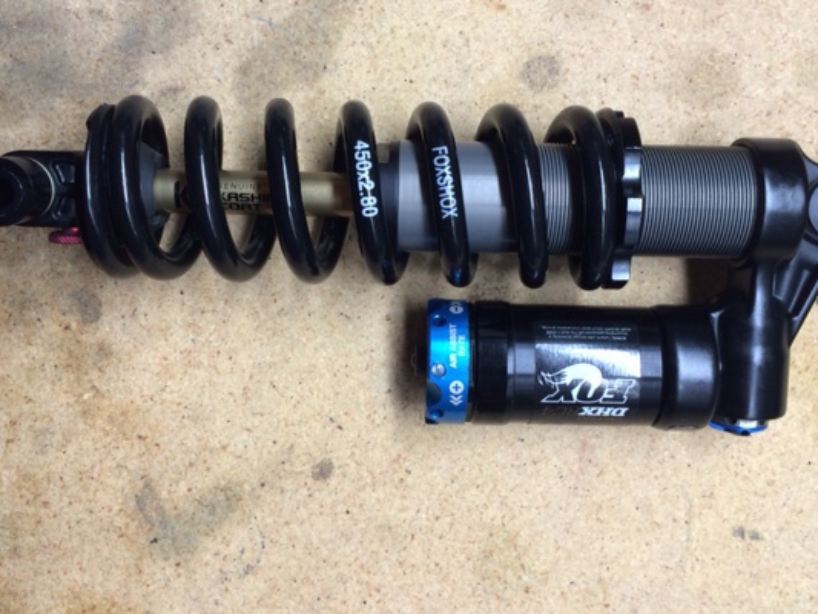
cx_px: 407
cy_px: 255
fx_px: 851
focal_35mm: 36
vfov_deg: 39.6
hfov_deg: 51.3
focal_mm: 4.12
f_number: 2.2
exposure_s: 1/30
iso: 80
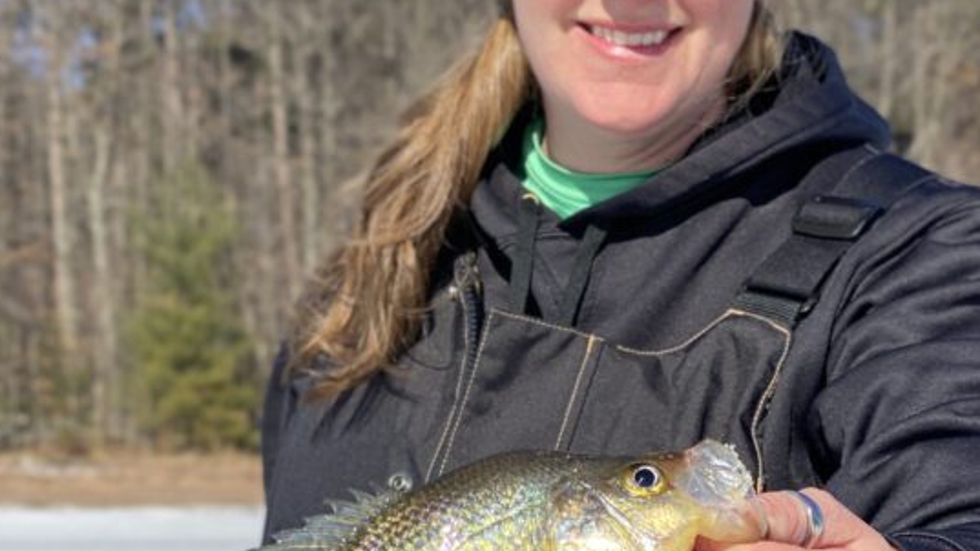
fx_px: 2806
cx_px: 527
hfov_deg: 19.8
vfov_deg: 11.2
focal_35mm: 108
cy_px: 447
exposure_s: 1/1597
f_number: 2
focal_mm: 6
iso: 20
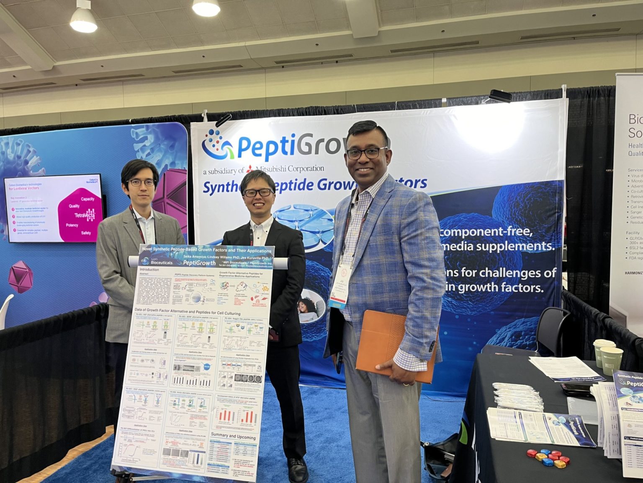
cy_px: 242
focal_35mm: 26
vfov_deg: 53.1
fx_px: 483
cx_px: 322
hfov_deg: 67.3
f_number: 1.6
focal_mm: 5.1
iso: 80
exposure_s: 1/60
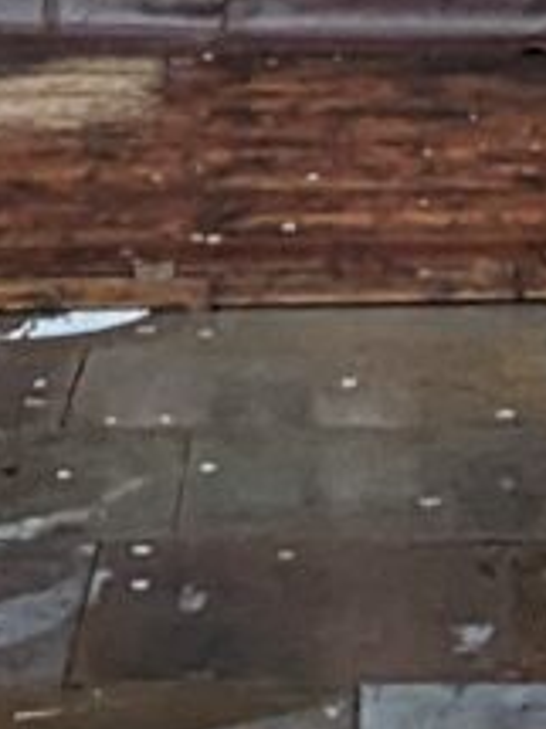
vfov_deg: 13.7
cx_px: 251
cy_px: -688
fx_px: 2610
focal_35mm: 124
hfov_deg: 11.9
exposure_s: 1/318
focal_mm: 1.95
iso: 44
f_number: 2.2
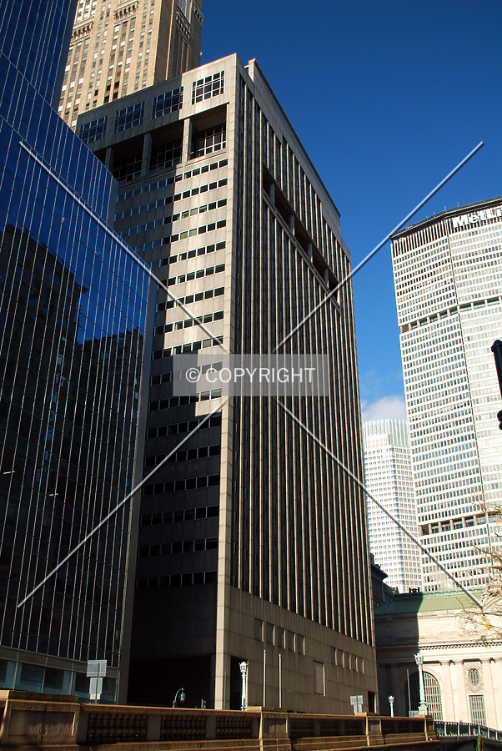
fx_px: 751
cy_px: 376
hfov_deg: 37.0
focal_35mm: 36
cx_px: 251
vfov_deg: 53.1
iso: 110
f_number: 5.6
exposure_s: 1/125
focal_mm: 24
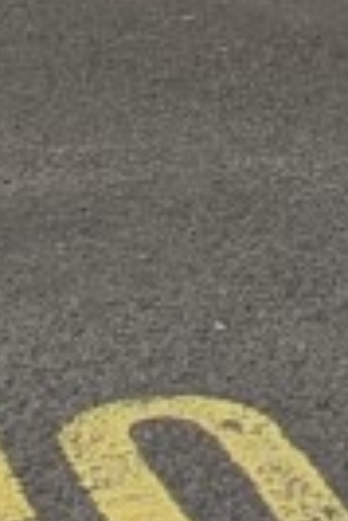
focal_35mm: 225
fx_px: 3254
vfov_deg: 7.8
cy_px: -1116
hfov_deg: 6.0
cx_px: 624
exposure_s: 1/251
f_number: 1.85
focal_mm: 6.81
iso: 47
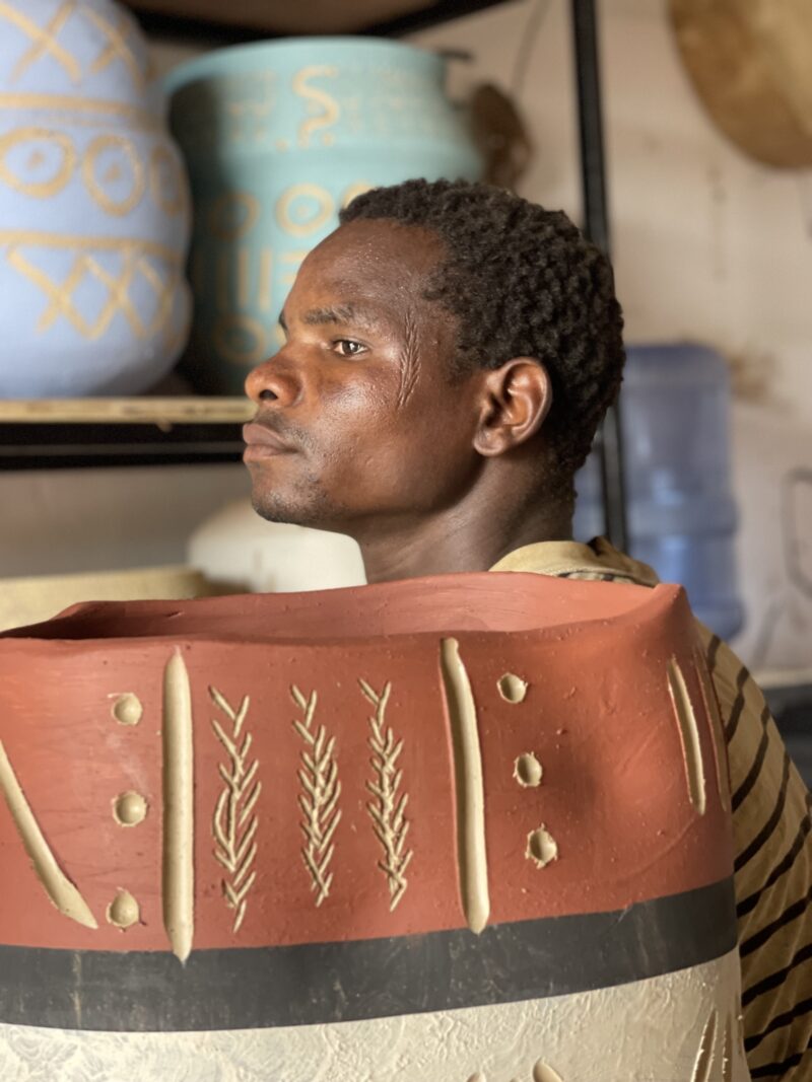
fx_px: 2002
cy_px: 541
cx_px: 406
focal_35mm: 64
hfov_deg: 22.9
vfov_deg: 30.3
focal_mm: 7.5
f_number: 2.2
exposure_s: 1/25
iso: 400
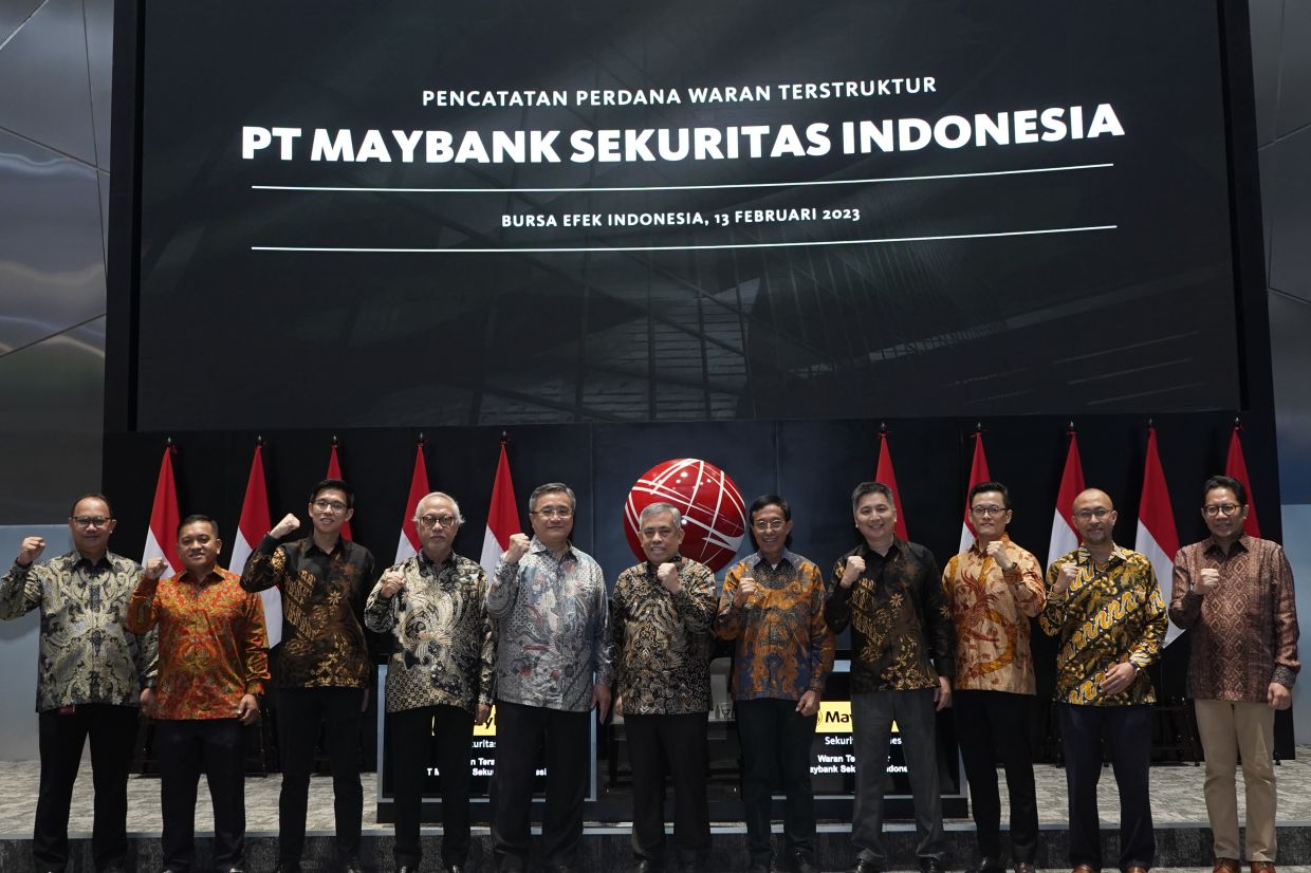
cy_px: 436
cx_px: 656
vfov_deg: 31.9
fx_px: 1529
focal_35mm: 42
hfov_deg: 46.4
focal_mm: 28
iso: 1600
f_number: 3.2
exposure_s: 1/125
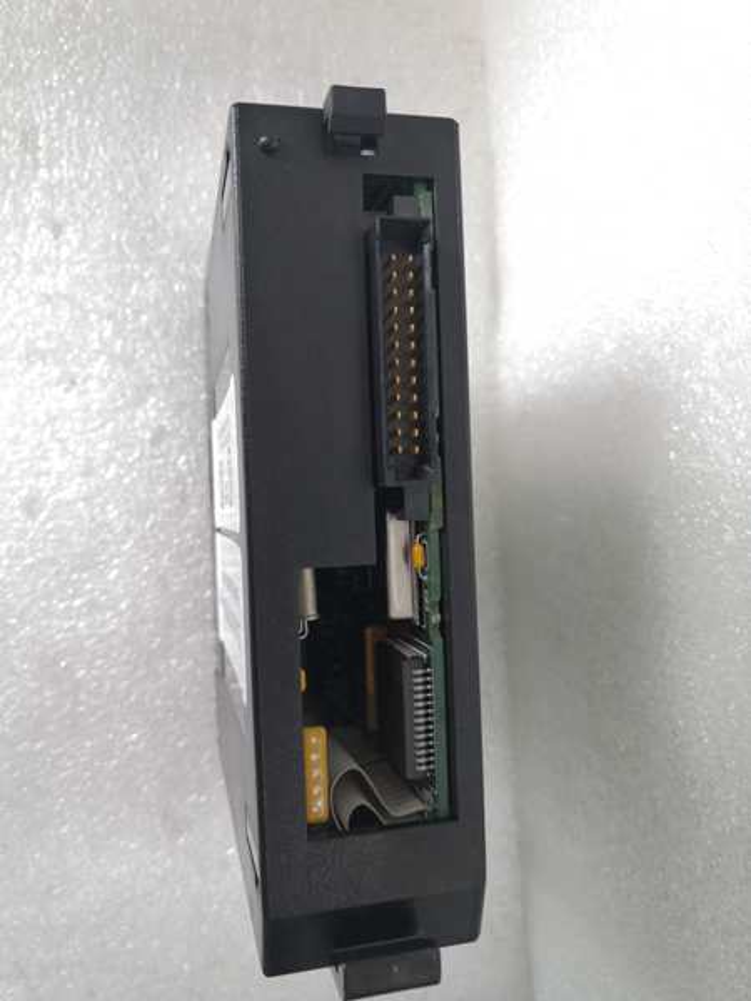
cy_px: 500
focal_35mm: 27
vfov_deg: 65.3
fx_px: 781
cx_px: 376
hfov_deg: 51.4
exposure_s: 1/50
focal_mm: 3.95
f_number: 1.8
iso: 160
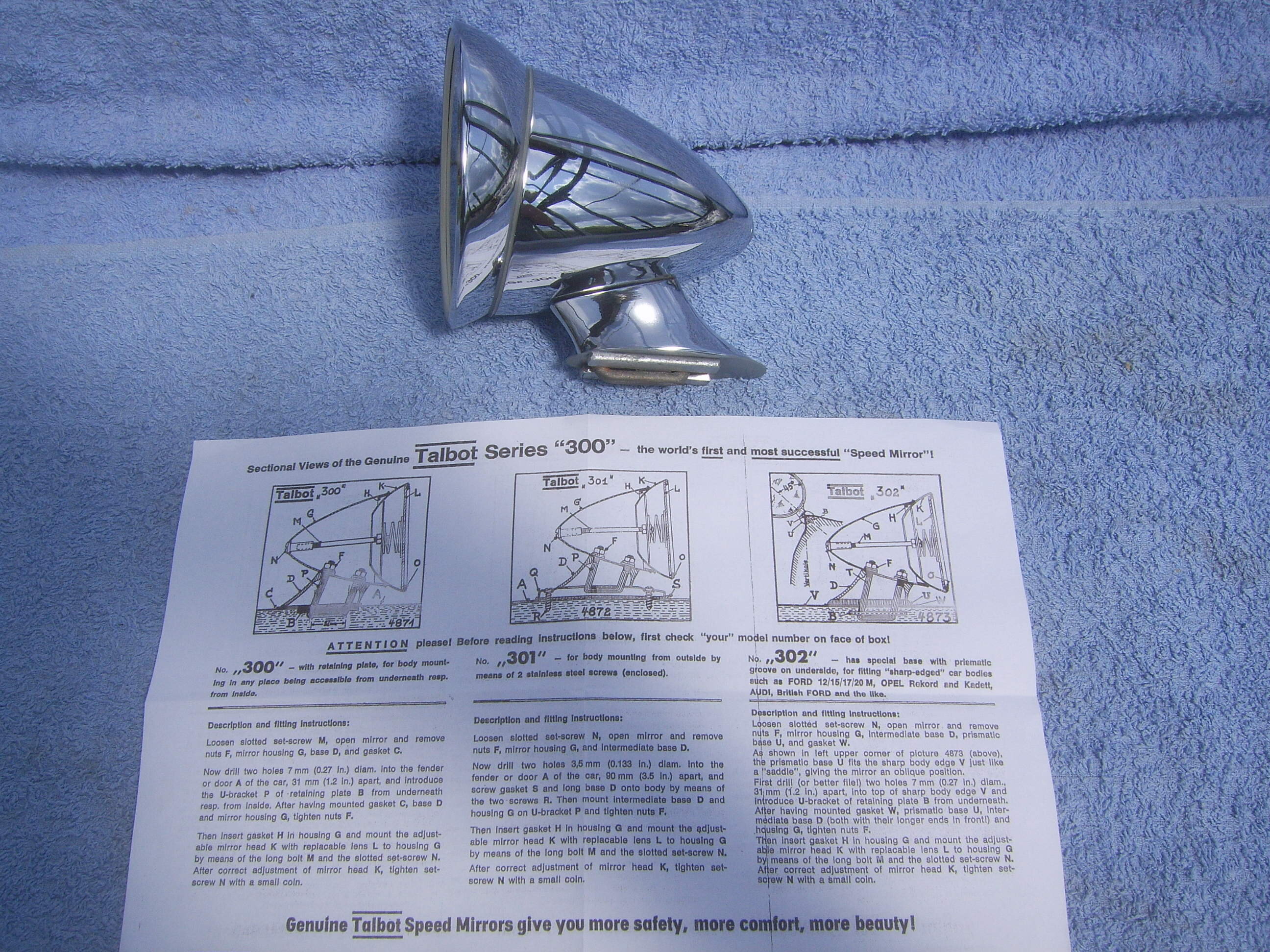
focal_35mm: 38
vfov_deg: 37.7
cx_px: 635
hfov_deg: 49.0
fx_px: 1394
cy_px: 476
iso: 50
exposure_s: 1/640
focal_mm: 7.8
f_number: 6.4
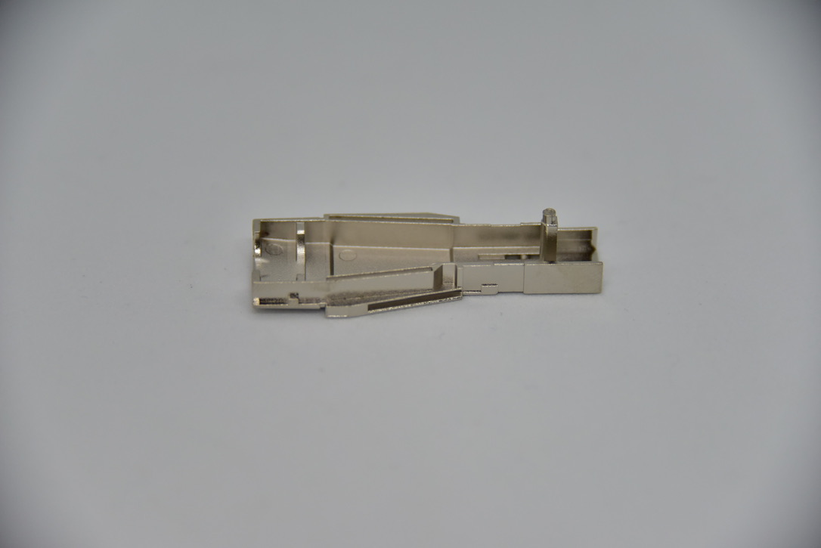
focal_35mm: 210
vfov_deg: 6.5
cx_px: 410
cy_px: 274
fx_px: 4791
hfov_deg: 9.8
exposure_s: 1/250
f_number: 5.6
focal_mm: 210
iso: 900
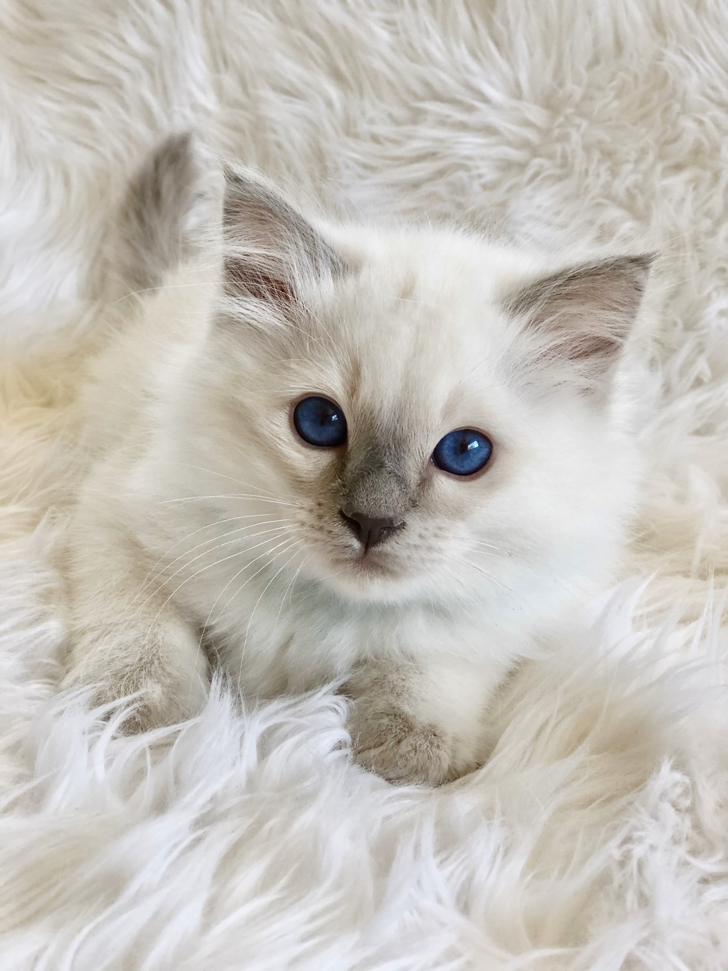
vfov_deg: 33.8
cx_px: 364
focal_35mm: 57
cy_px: 486
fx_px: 1598
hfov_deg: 25.7
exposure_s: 1/30
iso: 25
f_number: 2.8
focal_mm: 6.6
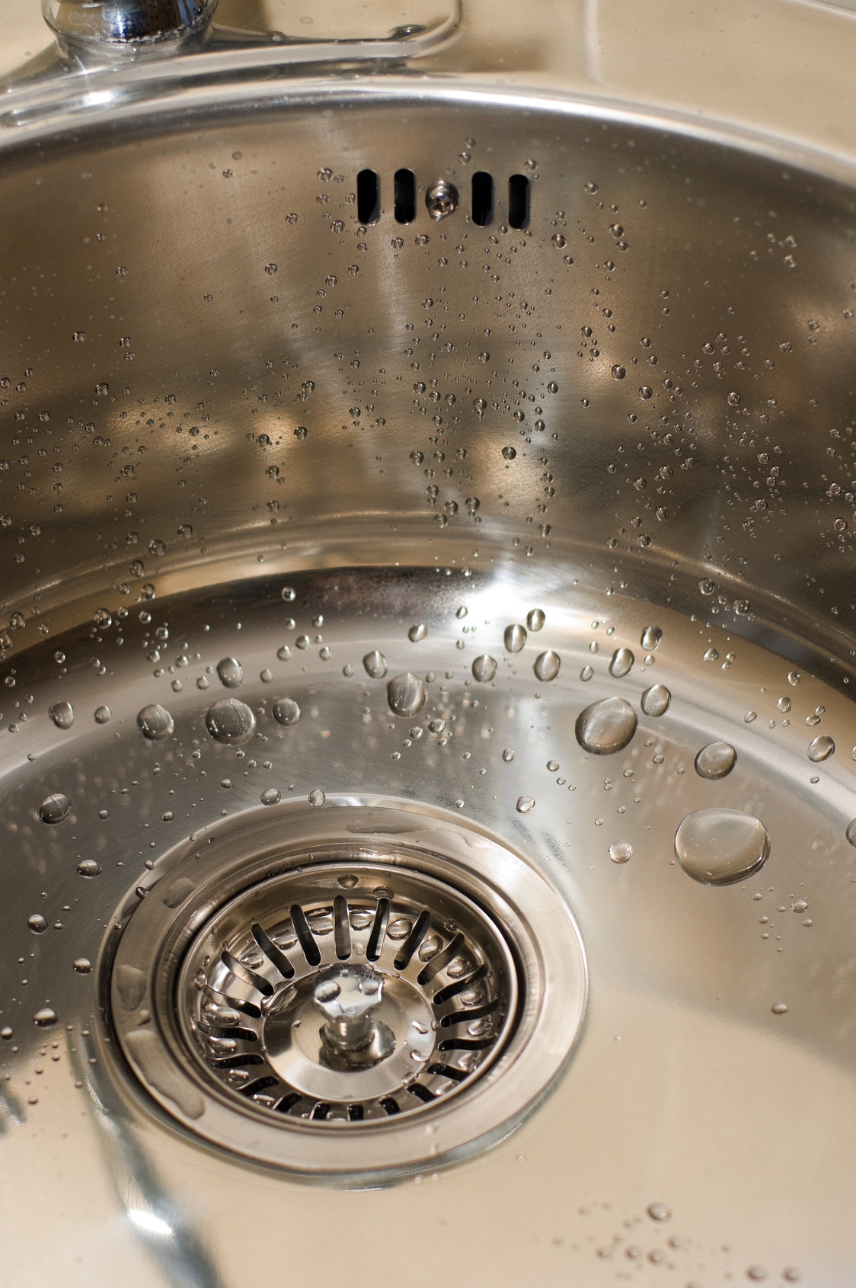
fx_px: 2679
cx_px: 428
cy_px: 644
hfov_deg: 18.2
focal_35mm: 75
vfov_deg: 27.0
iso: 200
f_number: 3.2
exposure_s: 1/80
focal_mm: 50
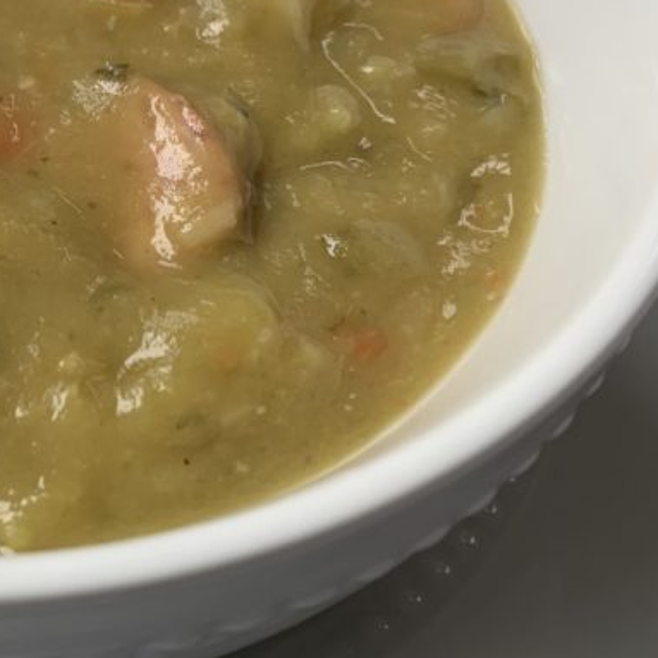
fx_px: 1118
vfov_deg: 31.9
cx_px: -35
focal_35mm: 52
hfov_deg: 30.0
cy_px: 132
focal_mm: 4.25
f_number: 1.8
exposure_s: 1/63
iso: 100
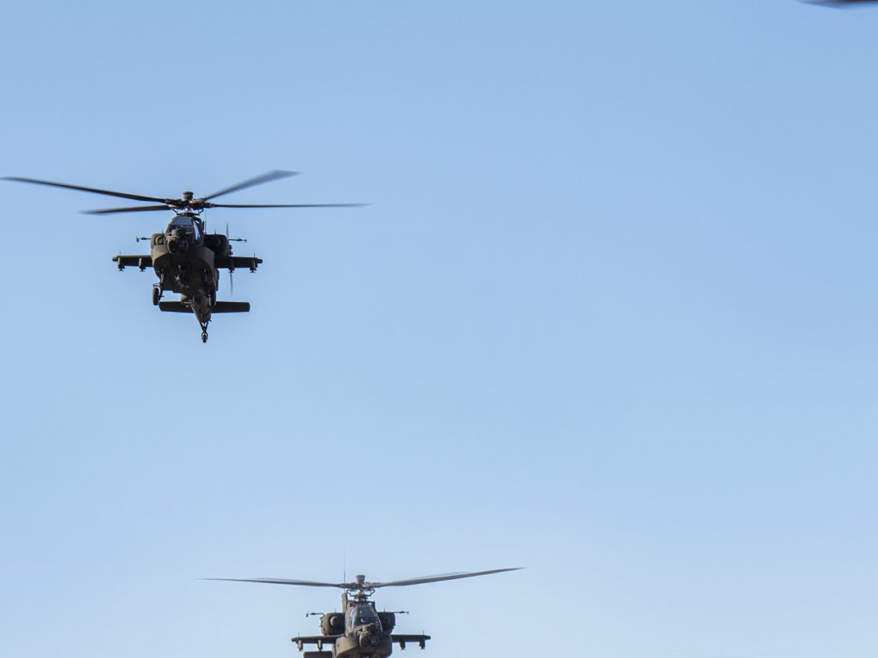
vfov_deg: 4.6
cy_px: 544
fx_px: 8216
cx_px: 763
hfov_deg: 6.1
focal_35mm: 324
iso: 80
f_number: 7.1
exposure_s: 1/200
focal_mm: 145
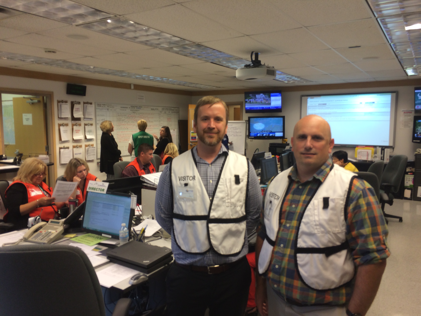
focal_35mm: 29
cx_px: 210
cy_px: 158
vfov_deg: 48.2
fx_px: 353
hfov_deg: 61.7
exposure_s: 1/60
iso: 50
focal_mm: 4.15
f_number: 2.2
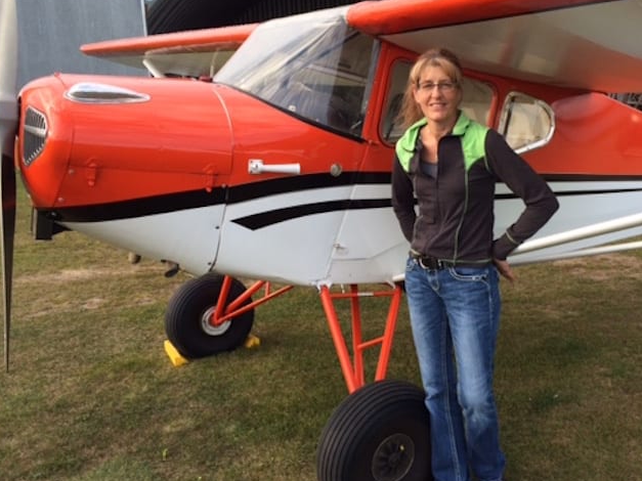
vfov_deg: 38.6
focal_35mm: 37
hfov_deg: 49.9
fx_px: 686
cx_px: 382
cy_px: 211
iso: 32
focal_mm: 4.15
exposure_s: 1/289
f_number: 2.2
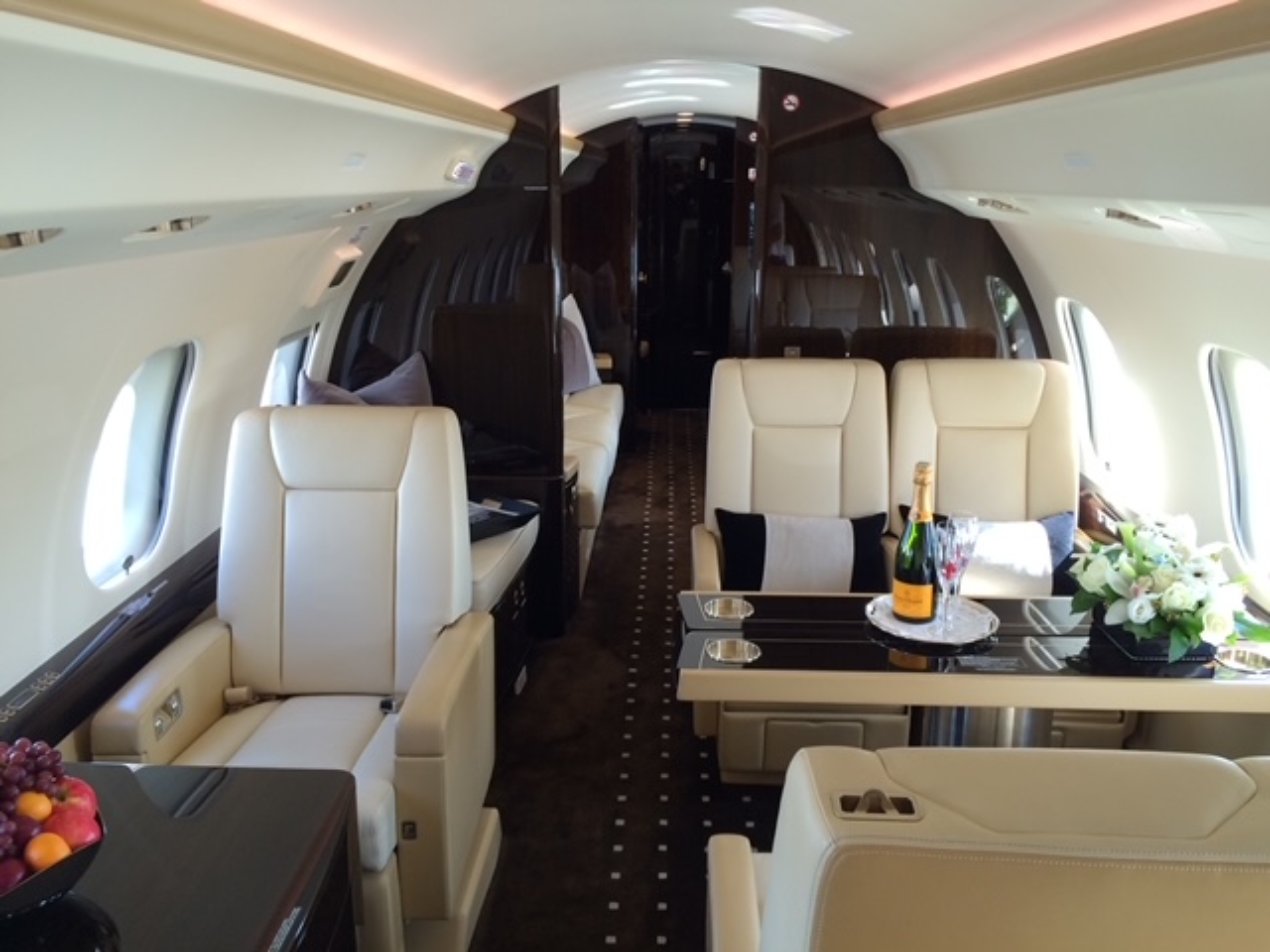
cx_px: 635
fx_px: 1064
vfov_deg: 48.2
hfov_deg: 61.7
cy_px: 476
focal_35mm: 29
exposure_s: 1/40
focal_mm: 4.15
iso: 32
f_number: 2.2
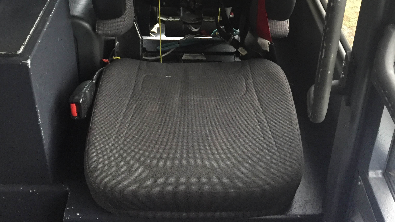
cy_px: -37
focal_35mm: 43
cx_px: 194
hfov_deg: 47.4
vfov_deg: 25.2
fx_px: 450
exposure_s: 1/30
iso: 200
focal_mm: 4.15
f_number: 2.2
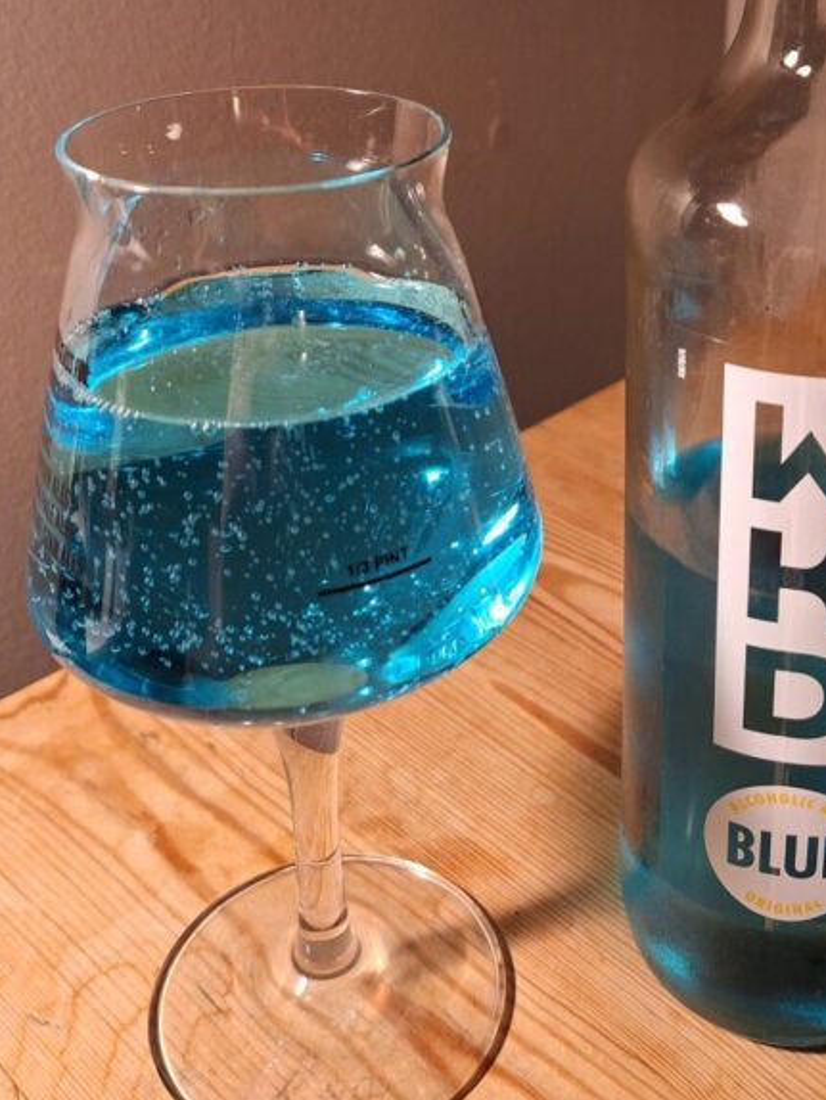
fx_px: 1303
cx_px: 563
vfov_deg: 44.2
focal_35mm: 41
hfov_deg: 34.8
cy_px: 272
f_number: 1.8
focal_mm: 5.54
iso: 250
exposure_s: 1/50
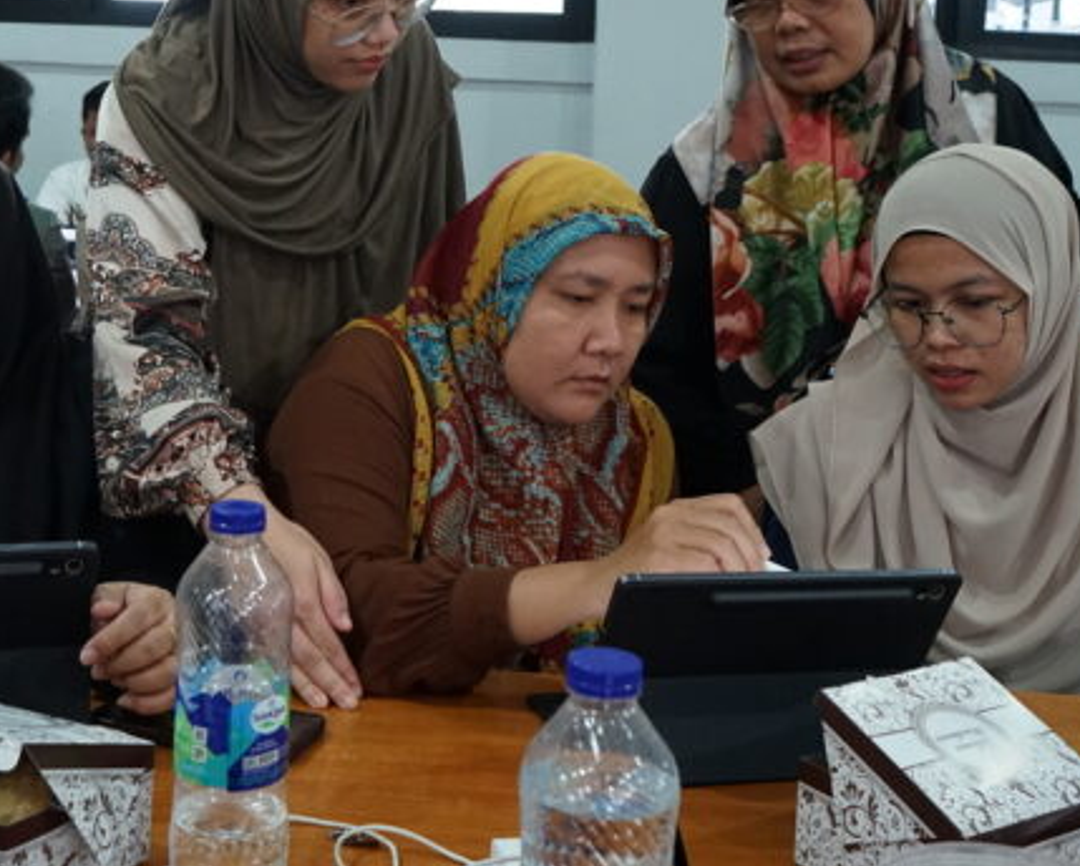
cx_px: 393
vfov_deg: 31.8
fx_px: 1504
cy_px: 262
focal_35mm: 47
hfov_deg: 39.2
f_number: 8
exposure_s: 1/30
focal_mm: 28
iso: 3200
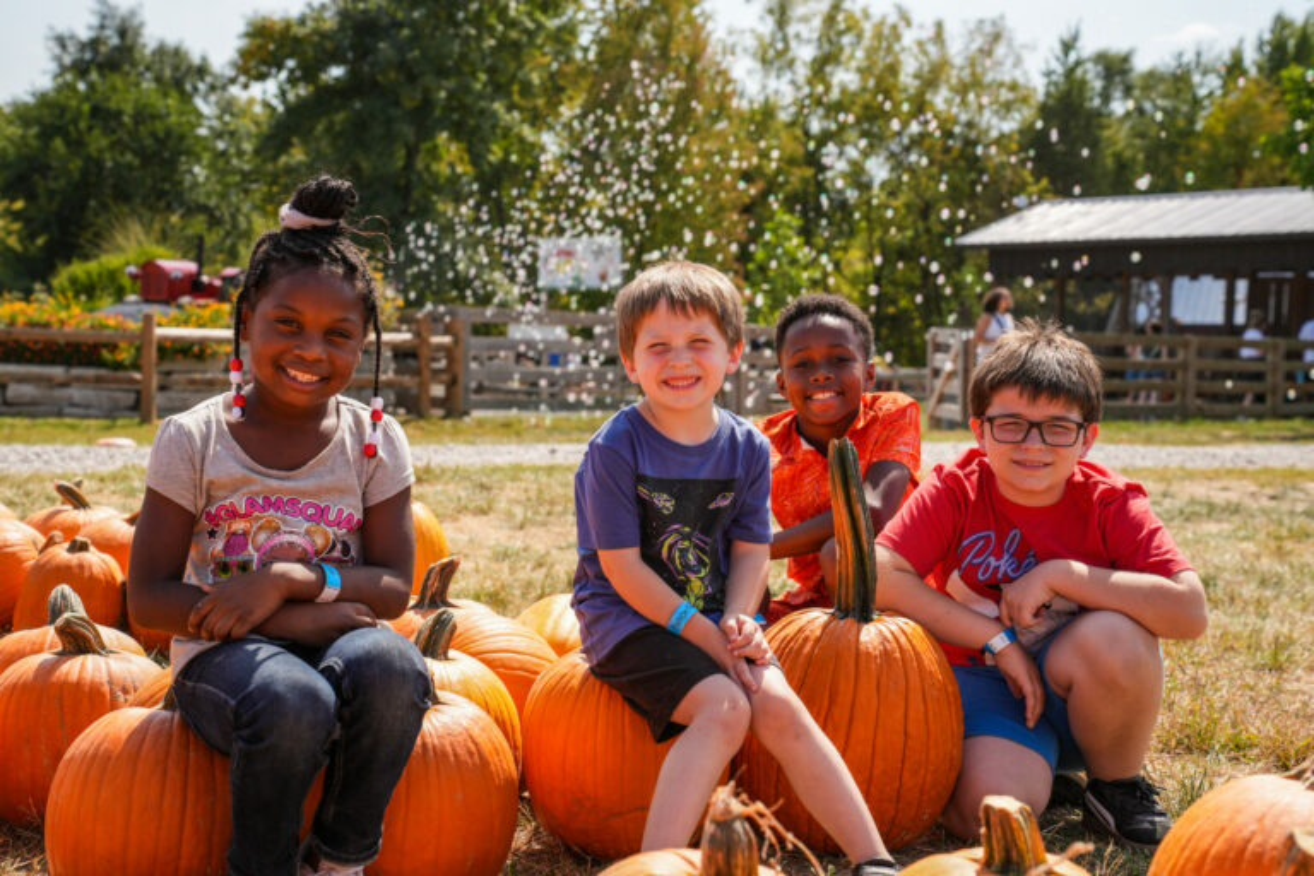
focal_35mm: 62
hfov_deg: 32.4
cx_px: 657
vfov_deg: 21.9
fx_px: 2263
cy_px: 438
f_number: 6.3
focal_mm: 62
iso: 250
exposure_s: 1/800
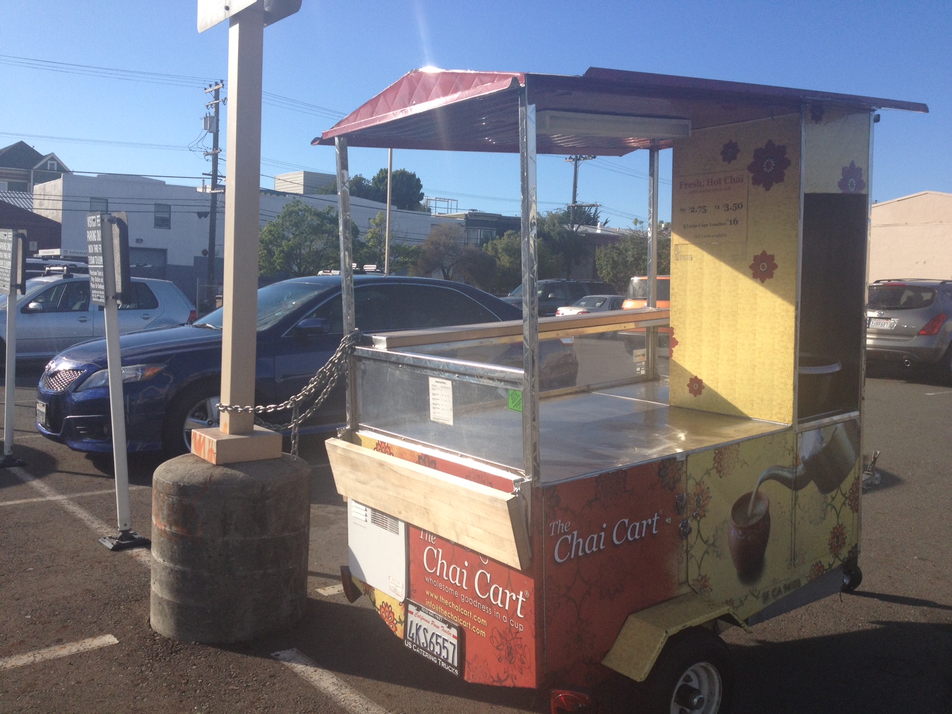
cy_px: 357
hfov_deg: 52.6
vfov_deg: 40.7
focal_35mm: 35
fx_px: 963
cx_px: 476
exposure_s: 1/1623
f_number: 2.4
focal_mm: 4.28
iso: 64
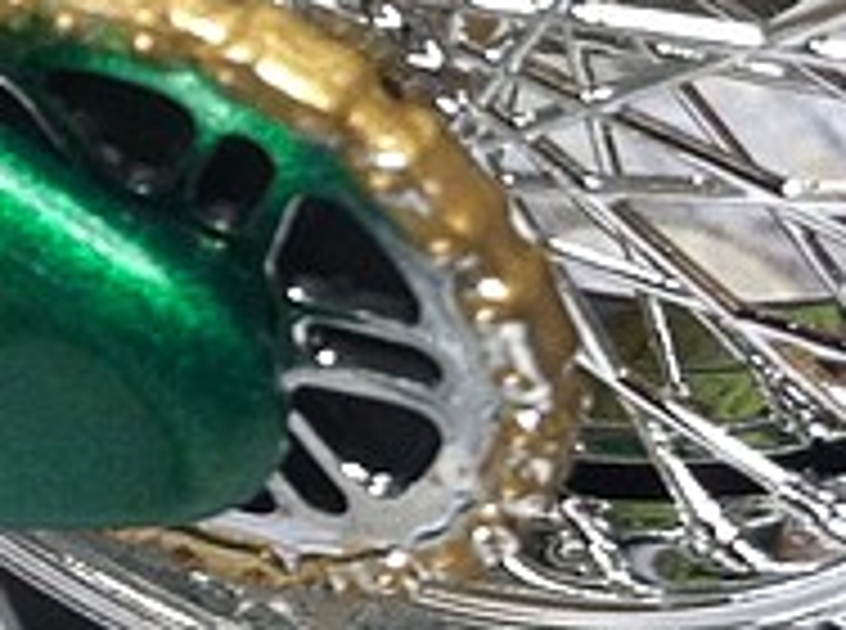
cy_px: -16
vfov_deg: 9.8
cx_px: -506
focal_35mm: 149
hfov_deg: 12.5
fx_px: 3632
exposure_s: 1/40
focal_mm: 3.85
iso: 100
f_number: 2.8
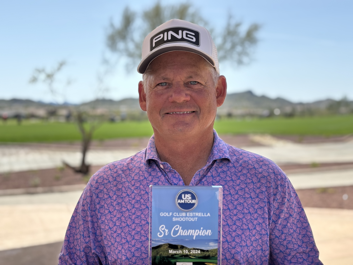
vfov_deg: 28.0
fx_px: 530
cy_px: 132
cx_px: 176
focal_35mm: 52
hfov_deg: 36.8
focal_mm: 5.96
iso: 32
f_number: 1.6
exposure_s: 1/1233
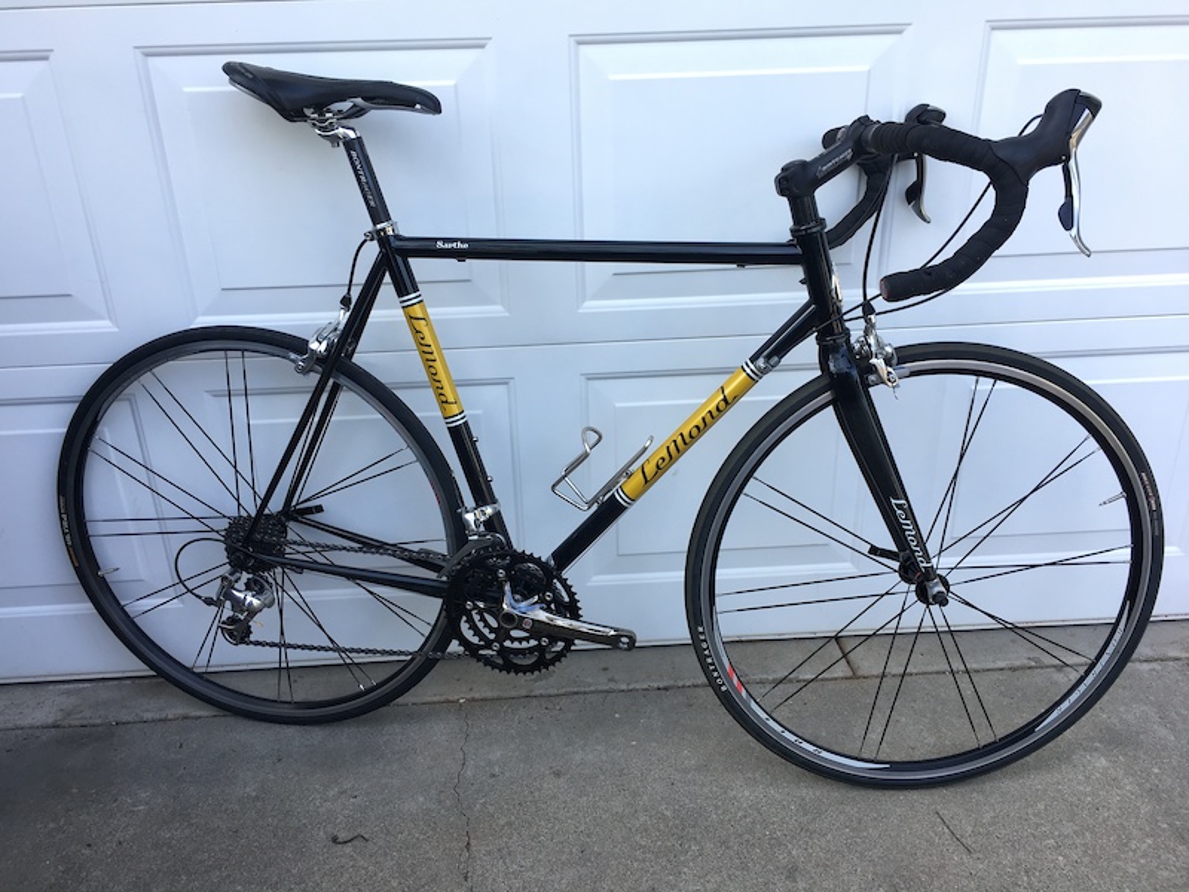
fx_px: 996
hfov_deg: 61.7
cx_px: 594
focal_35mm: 29
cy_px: 446
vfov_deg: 48.2
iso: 25
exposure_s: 1/120
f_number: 2.2
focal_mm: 4.15
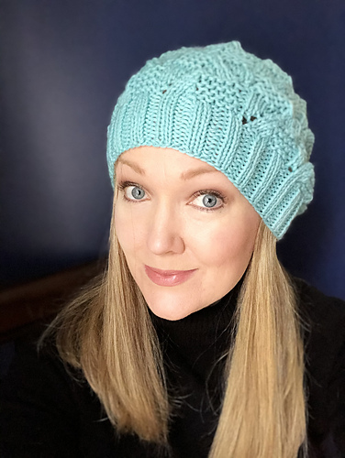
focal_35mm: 32
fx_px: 425
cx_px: 172
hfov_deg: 44.2
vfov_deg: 56.8
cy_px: 229
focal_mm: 2.87
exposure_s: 1/30
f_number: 2.2
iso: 200
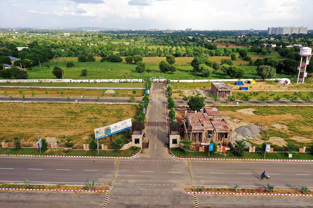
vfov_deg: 46.4
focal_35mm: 28
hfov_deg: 65.5
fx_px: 243
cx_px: 156
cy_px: 104
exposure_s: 1/240
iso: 100
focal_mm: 10.26
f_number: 4.5
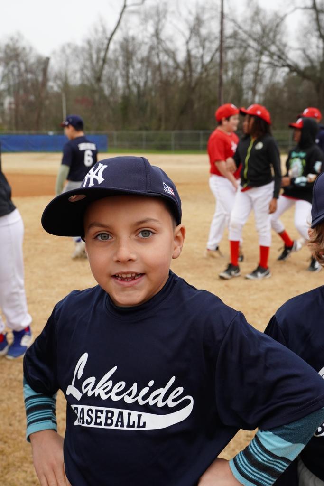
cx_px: 162
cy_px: 243
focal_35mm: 42
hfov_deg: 31.9
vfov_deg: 46.4
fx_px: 567
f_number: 5.6
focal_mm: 28
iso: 800
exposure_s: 1/400
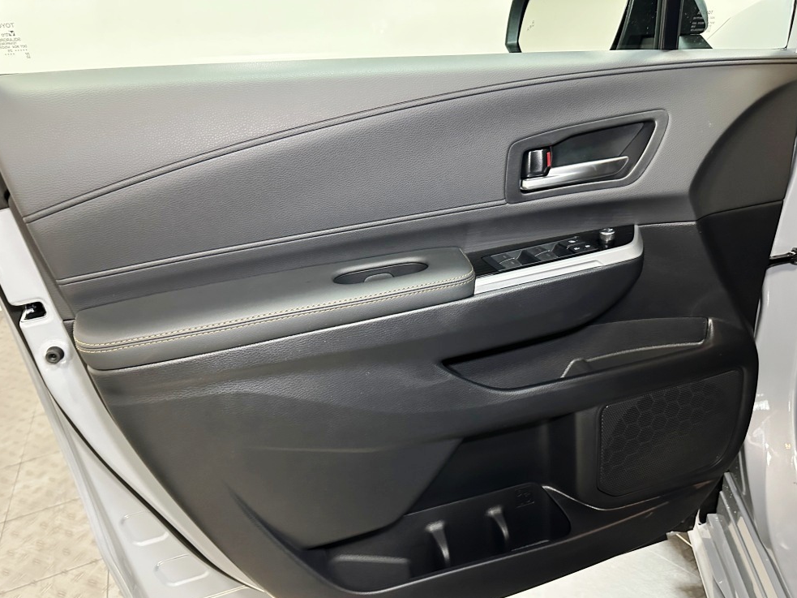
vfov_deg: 54.9
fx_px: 576
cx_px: 411
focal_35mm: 25
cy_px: 311
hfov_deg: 69.4
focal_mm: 6.86
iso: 800
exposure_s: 1/40
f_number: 1.78
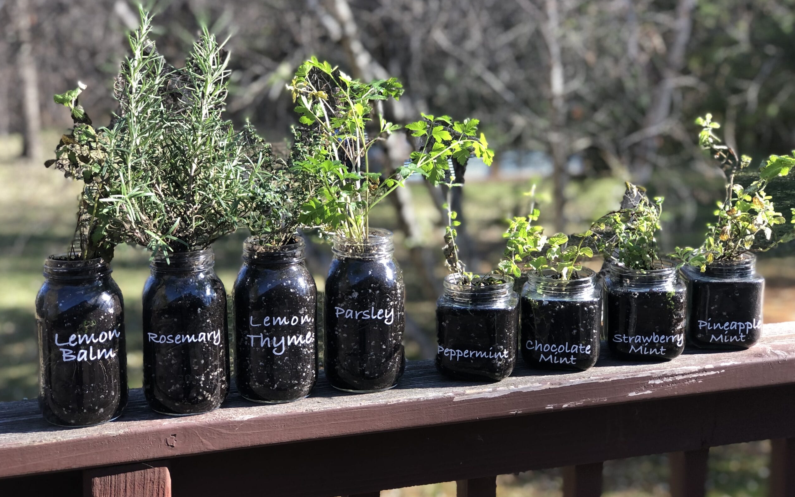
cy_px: 213
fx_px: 1322
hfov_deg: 33.5
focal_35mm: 61
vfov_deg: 21.3
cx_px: 394
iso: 32
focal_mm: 6.6
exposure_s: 1/120
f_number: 2.8
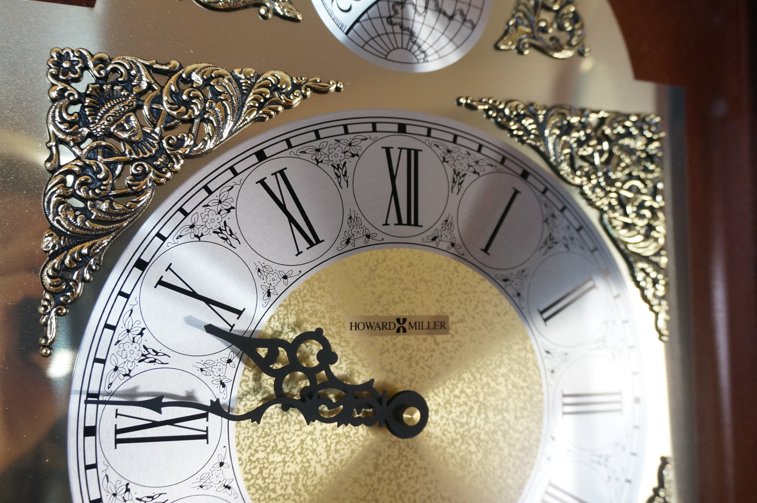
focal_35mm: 33
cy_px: 252
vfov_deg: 39.9
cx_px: 378
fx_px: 693
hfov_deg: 57.3
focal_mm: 22
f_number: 4
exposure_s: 1/60
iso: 1250
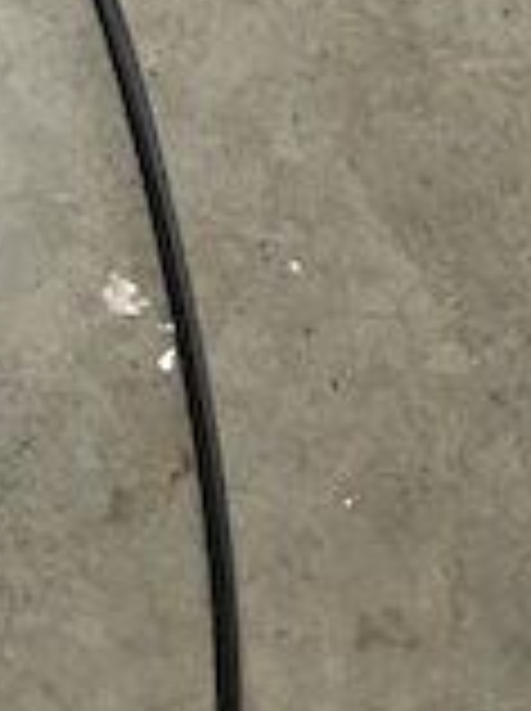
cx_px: -378
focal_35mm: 147
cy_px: -356
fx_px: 3015
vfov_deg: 12.8
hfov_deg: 9.6
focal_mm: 4.15
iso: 200
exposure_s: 1/30
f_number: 2.2
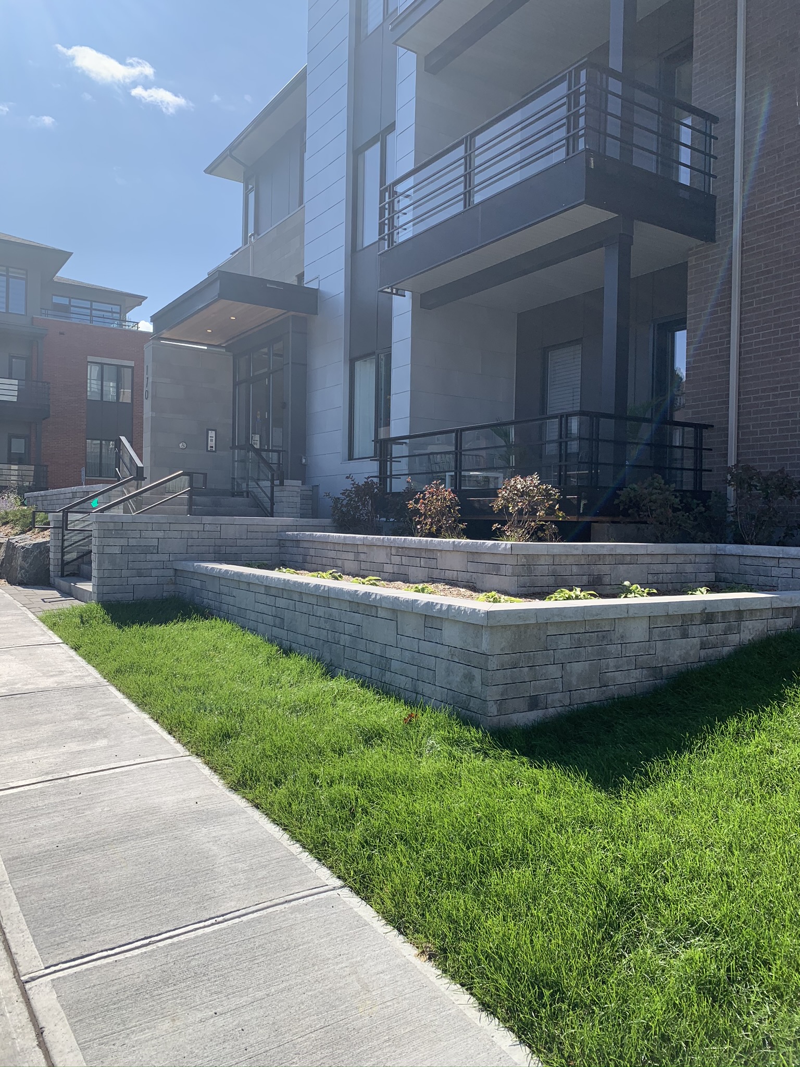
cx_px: 400
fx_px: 801
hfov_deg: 53.1
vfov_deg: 67.3
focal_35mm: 26
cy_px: 534
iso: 25
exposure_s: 1/1880
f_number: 1.8
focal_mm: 4.25
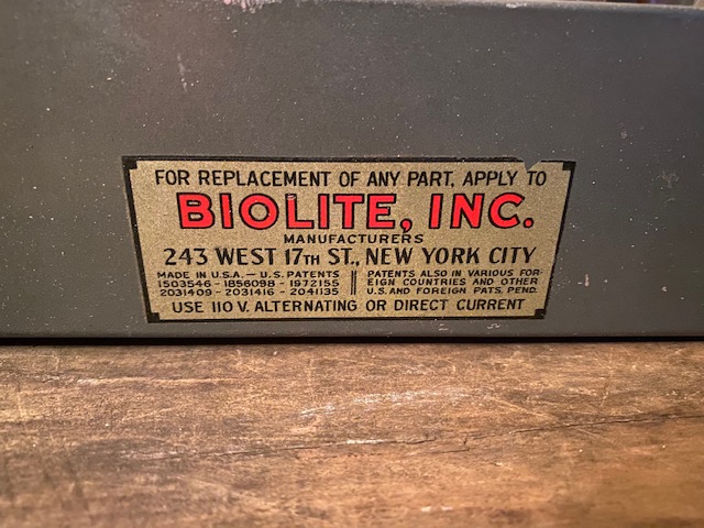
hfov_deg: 67.3
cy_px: 264
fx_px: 529
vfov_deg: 53.1
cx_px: 352
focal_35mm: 26
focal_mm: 4.25
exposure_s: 1/8
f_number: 1.8
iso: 800
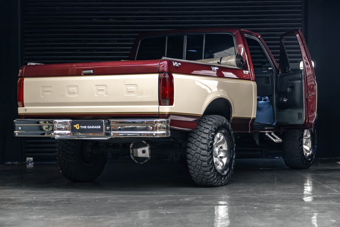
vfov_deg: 18.2
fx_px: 708
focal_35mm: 75
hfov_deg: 27.0
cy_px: 114
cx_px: 170
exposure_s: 1/60
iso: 4000
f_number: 4
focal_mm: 50
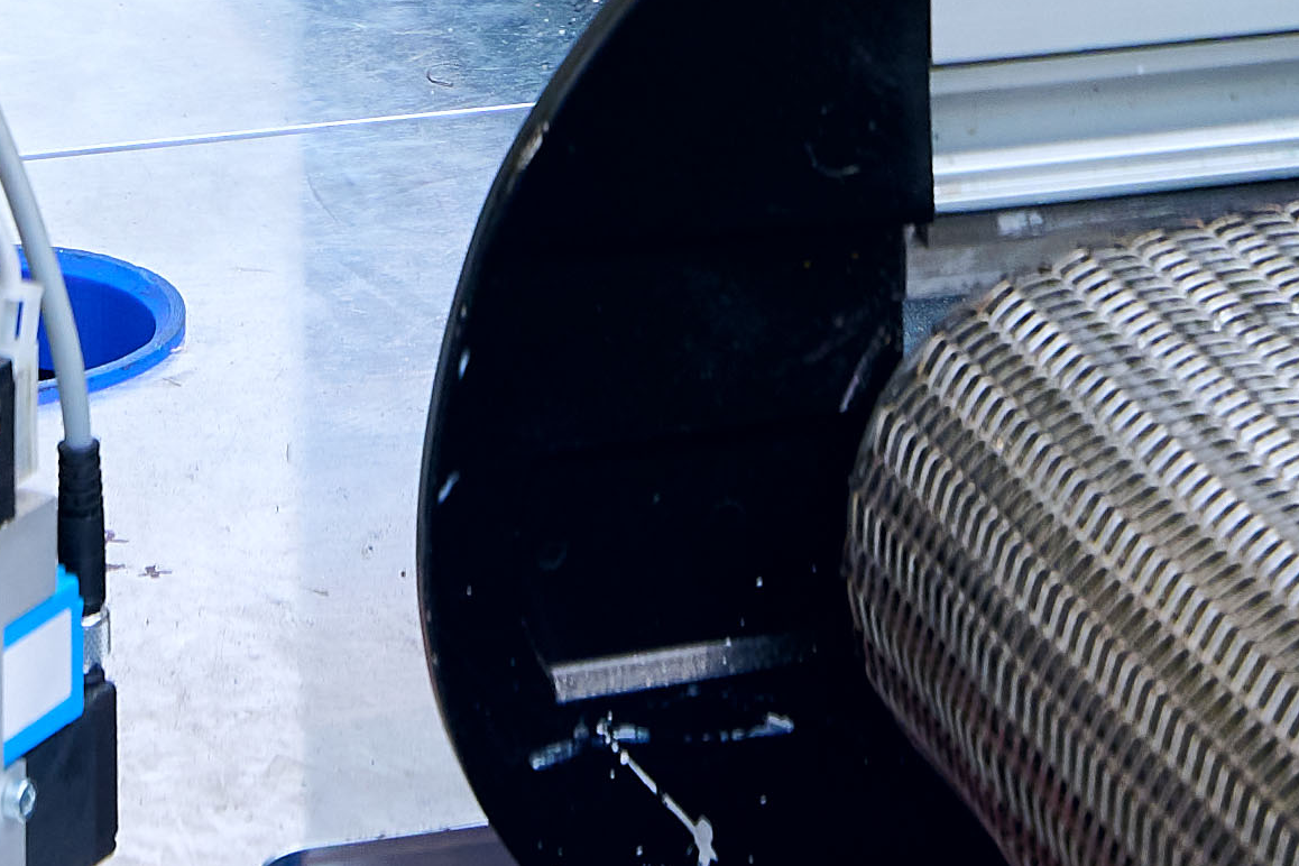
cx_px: 629
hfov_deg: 12.5
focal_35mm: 164
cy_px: -1784
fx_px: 5917
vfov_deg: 7.3
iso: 280
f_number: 4.8
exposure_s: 1/15
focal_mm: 23
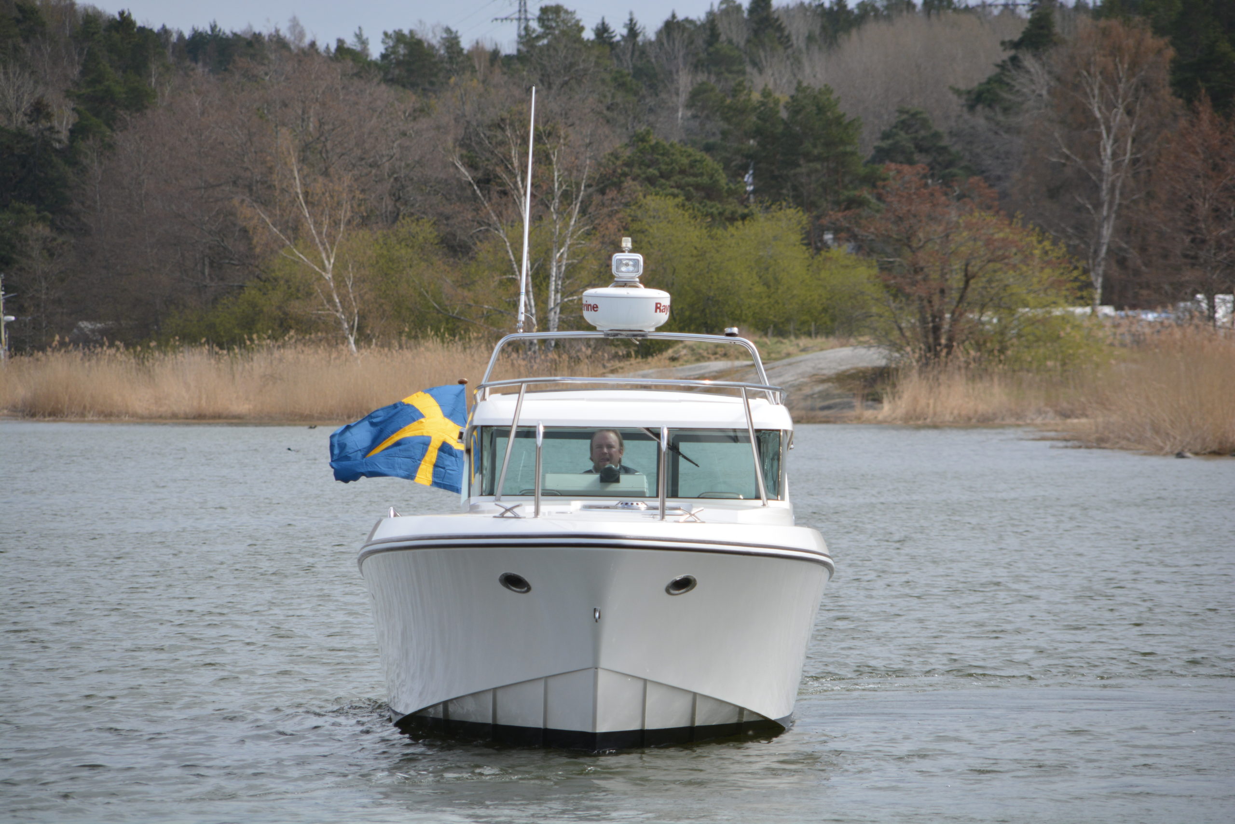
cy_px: 412
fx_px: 8490
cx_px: 618
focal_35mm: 248
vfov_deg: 5.6
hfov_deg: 8.3
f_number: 6
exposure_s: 1/1000
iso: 400
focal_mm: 165
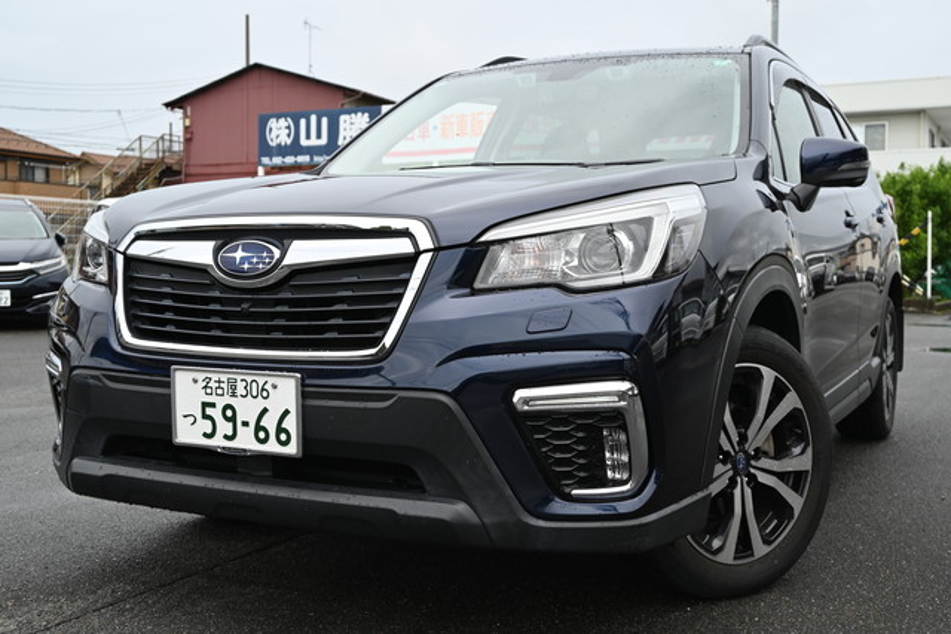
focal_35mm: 40
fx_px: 1057
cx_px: 476
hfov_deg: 48.4
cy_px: 317
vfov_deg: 33.4
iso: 100
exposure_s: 1/250
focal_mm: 40
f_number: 5.6
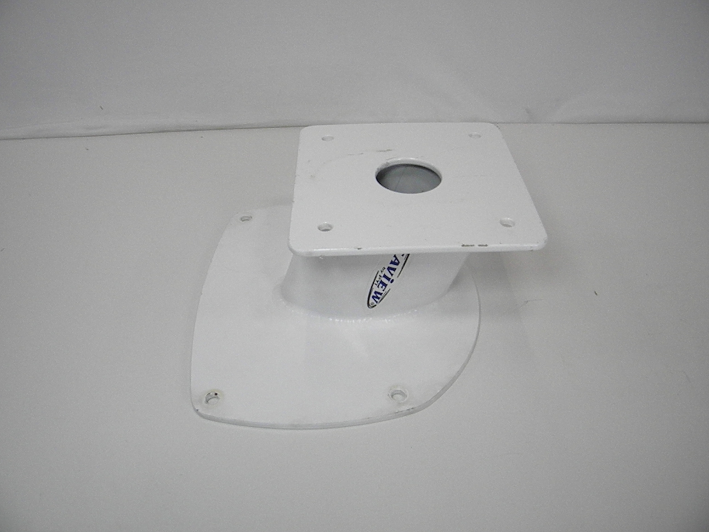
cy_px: 266
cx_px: 354
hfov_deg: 63.4
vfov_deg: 49.7
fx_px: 573
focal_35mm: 28
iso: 720
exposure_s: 1/395
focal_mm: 5
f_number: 7
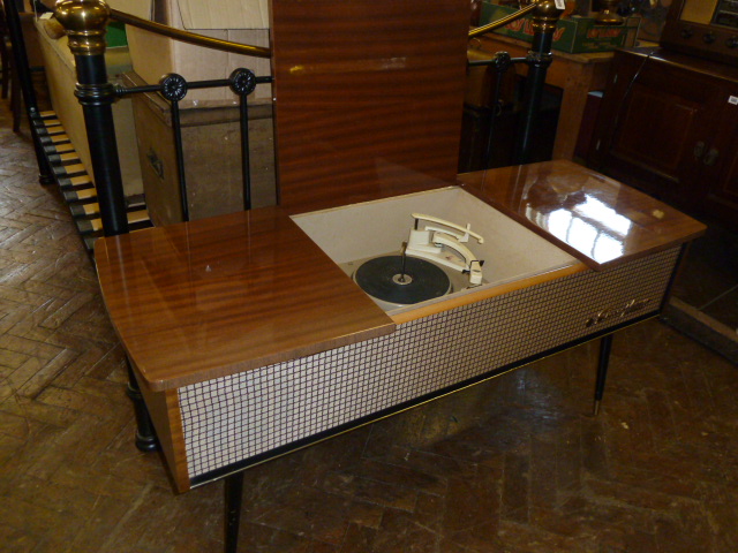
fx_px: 618
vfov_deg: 48.2
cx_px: 369
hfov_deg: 61.7
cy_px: 276
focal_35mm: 29
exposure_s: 1/60
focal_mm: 4.7
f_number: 3.4
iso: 400
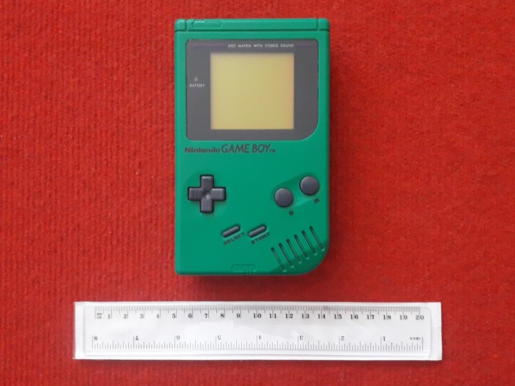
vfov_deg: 49.7
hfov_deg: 63.4
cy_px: 193
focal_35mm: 28
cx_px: 258
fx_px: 417
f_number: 1.9
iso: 250
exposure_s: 1/25
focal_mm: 3.7
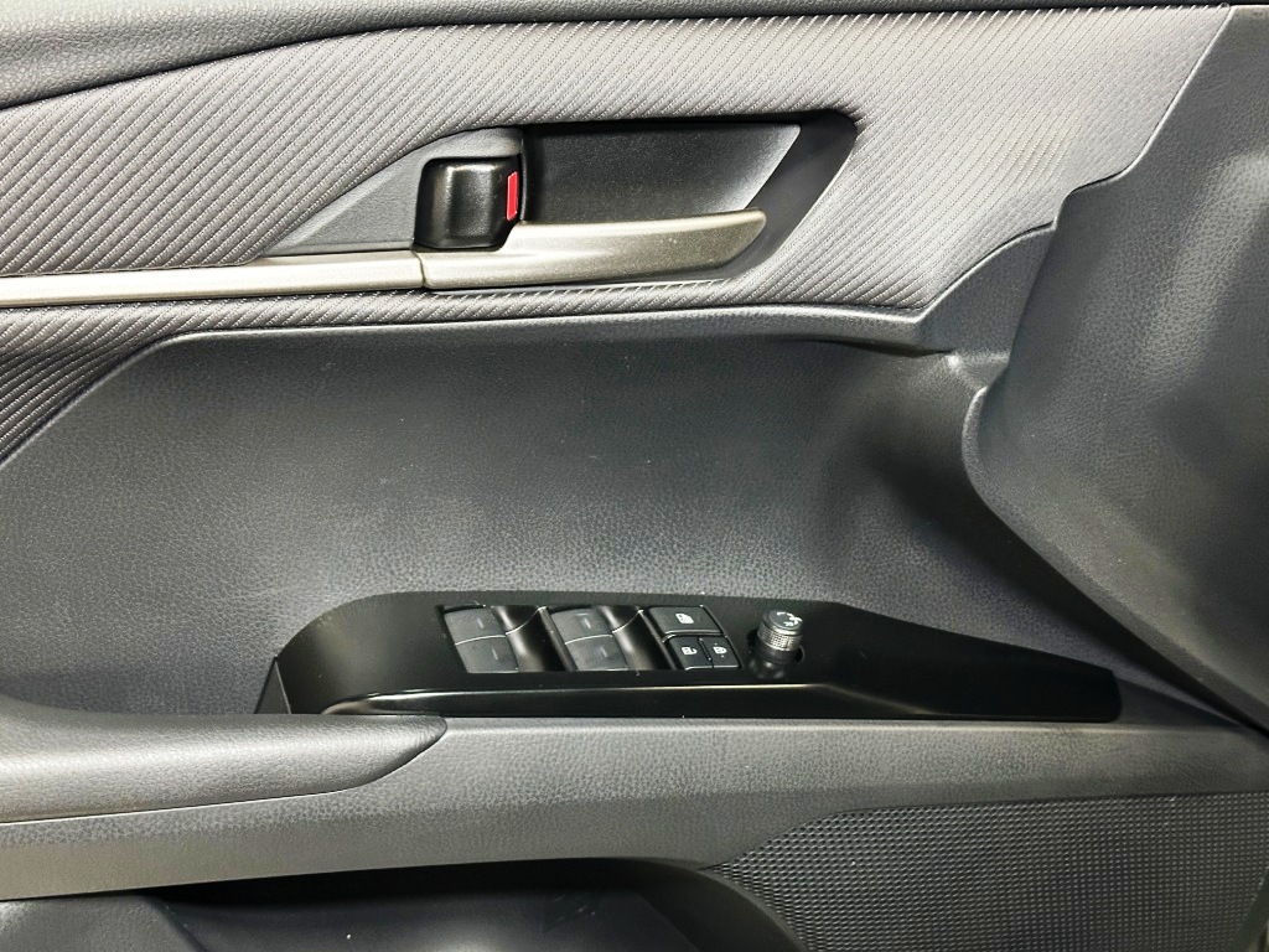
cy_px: 476
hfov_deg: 39.7
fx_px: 1760
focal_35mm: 48
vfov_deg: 30.3
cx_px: 634
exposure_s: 1/24
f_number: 1.78
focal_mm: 6.86
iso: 640
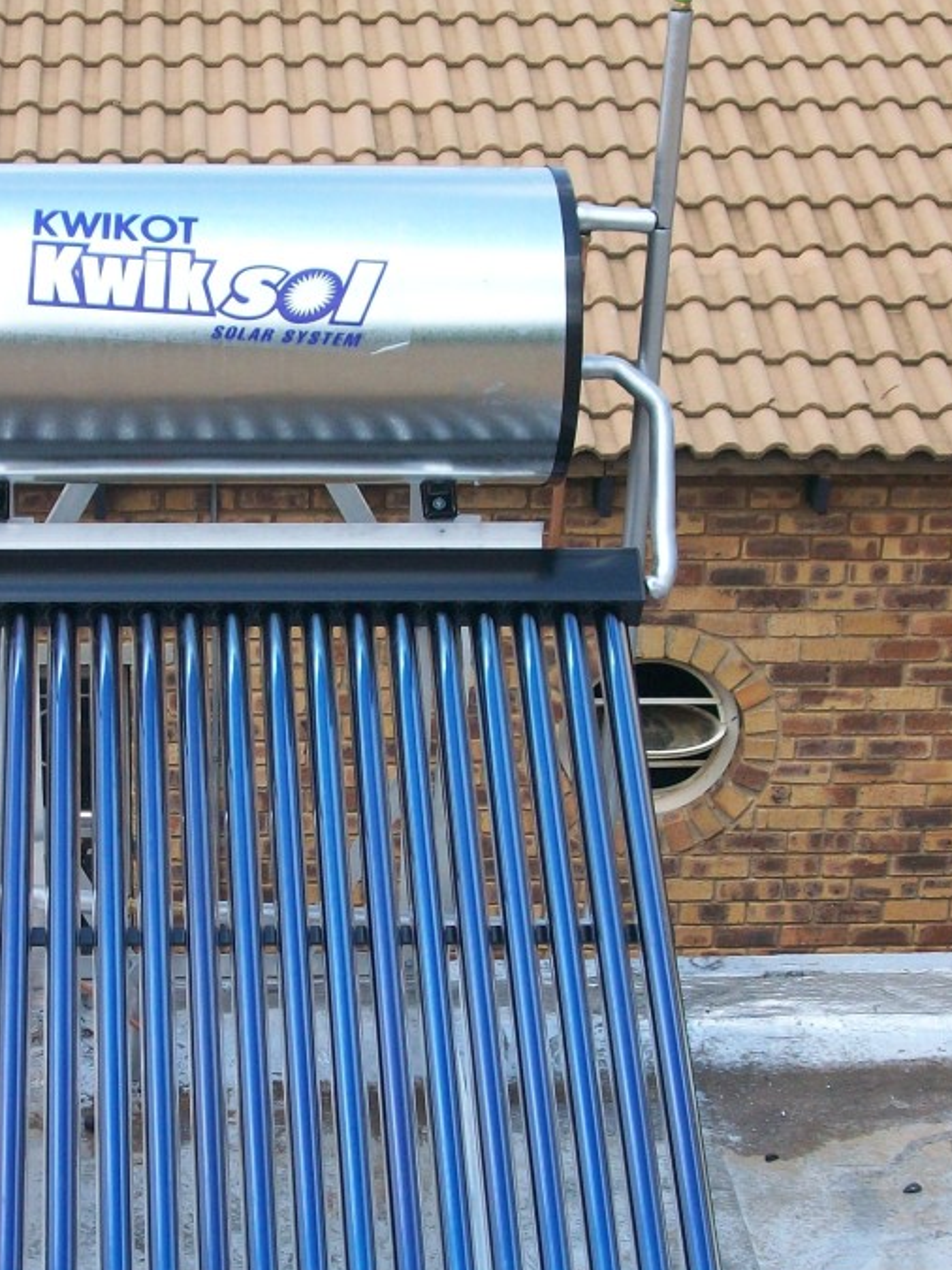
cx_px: 314
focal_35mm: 85
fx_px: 3118
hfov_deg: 17.3
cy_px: 749
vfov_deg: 23.0
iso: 80
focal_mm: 9.4
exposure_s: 1/600
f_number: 3.4
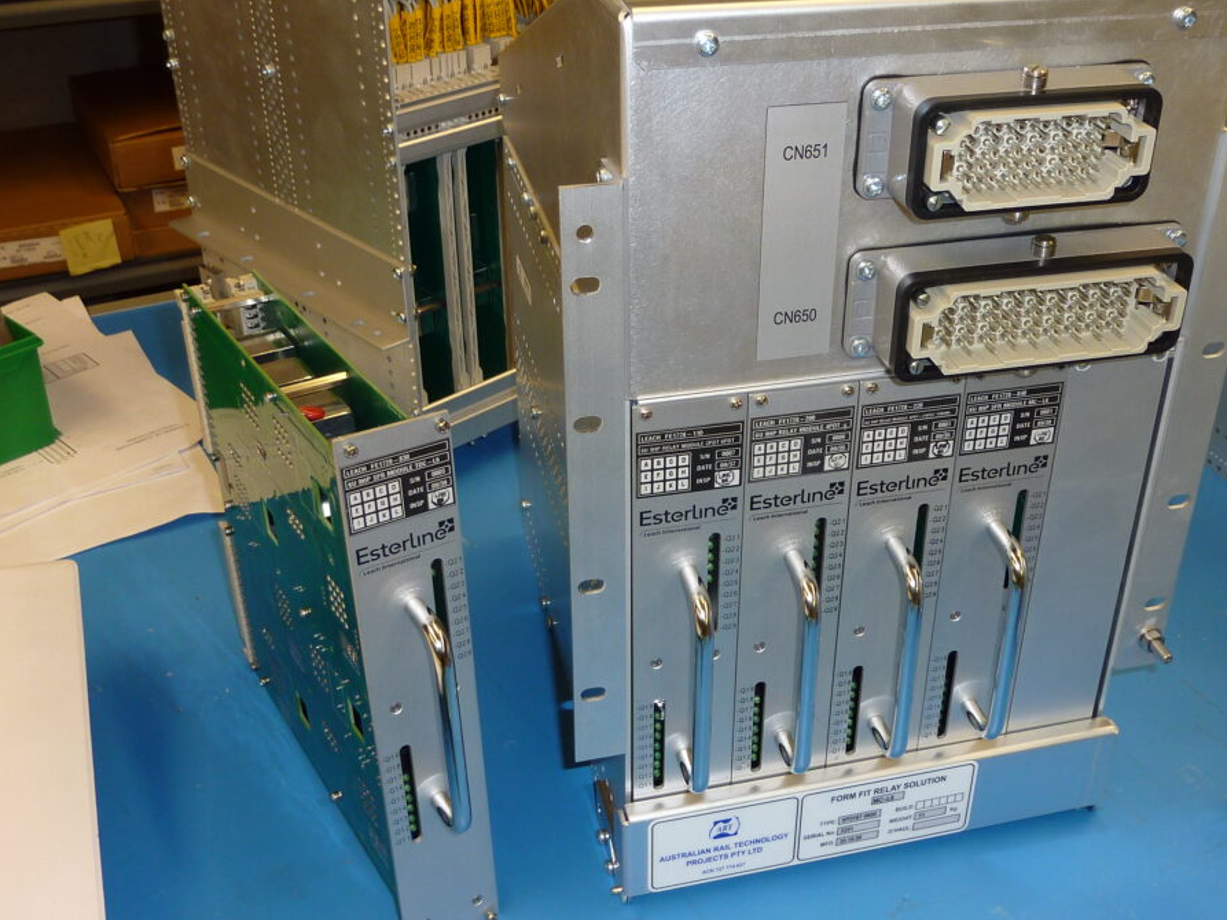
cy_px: 446
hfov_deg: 47.7
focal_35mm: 39
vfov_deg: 36.8
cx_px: 697
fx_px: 1383
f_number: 3.4
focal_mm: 4.7
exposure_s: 1/30
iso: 100
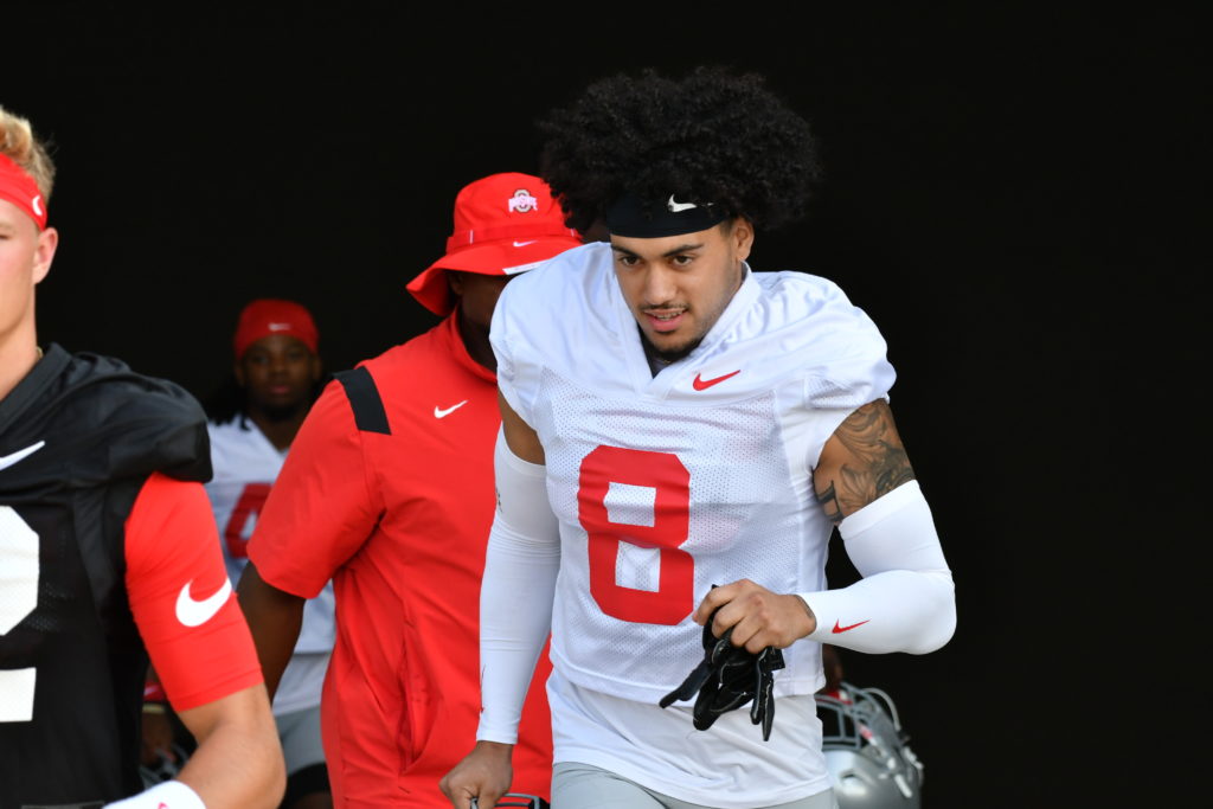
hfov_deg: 6.9
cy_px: 404
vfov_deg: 4.6
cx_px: 606
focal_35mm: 300
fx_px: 10109
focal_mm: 200
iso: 1000
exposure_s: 1/640
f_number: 9
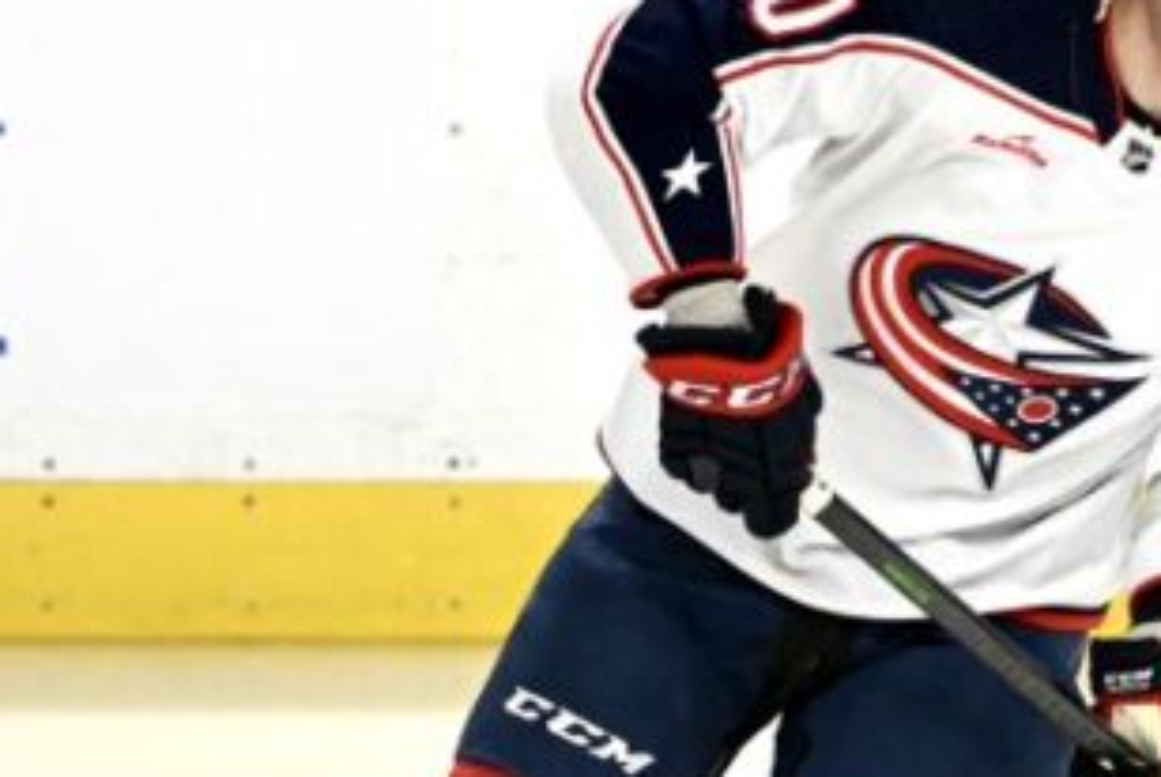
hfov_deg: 2.8
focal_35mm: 747
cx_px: 1116
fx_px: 24113
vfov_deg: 1.8
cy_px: 645
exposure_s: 1/2500
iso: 2500
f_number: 3.5
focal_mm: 300
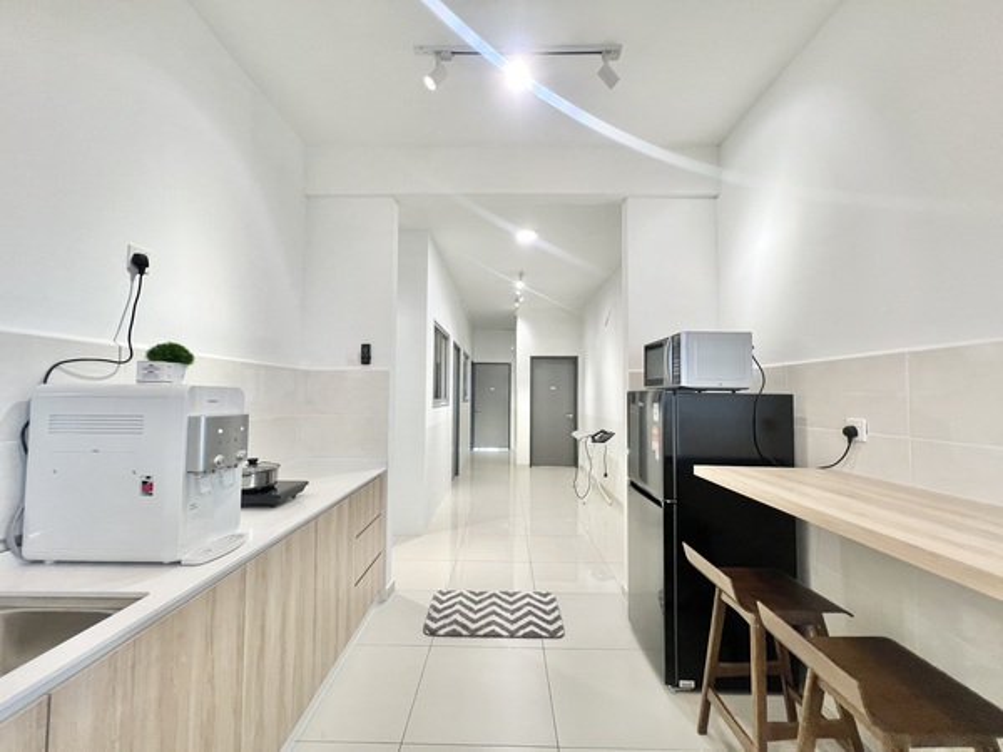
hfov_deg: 106.2
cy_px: 376
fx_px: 377
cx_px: 502
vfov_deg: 89.9
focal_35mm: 13
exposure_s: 1/100
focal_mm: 1.57
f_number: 1.8
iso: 160
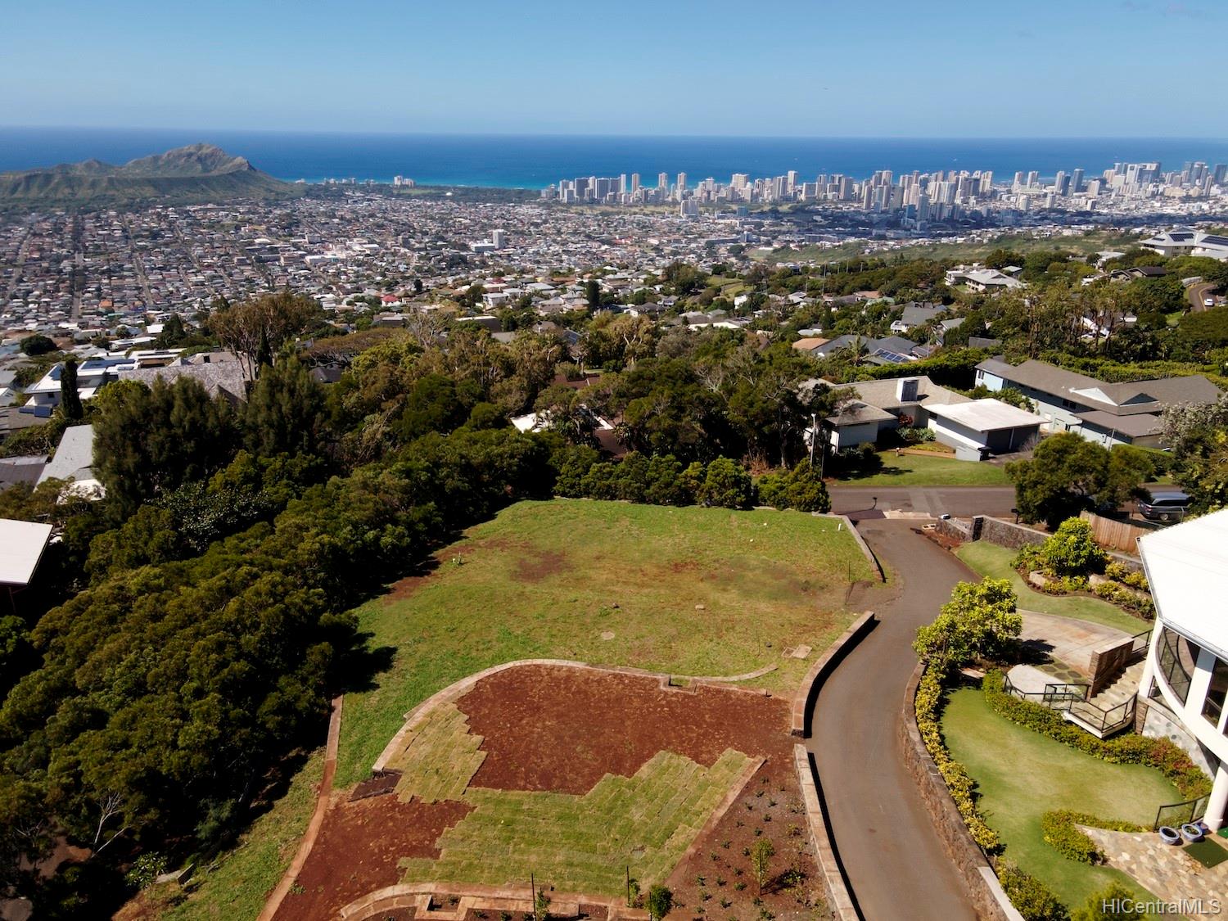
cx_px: 614
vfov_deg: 56.8
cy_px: 460
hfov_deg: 71.6
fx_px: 851
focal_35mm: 24
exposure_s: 1/725
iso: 100
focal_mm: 4.5
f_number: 2.8
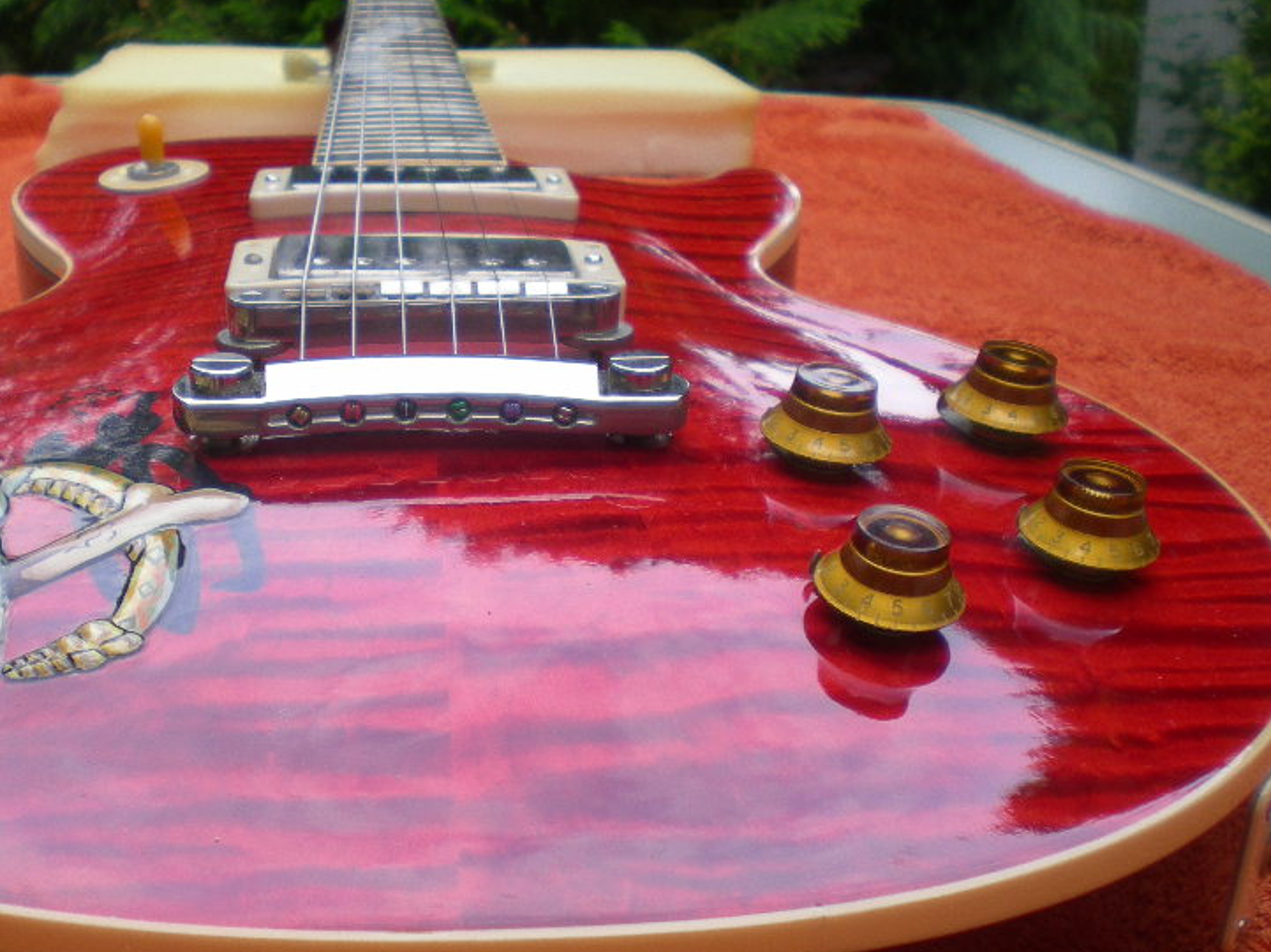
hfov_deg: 35.2
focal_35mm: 54
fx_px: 1982
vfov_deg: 26.9
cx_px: 423
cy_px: 596
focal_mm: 6.3
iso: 50
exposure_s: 1/76
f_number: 3.1
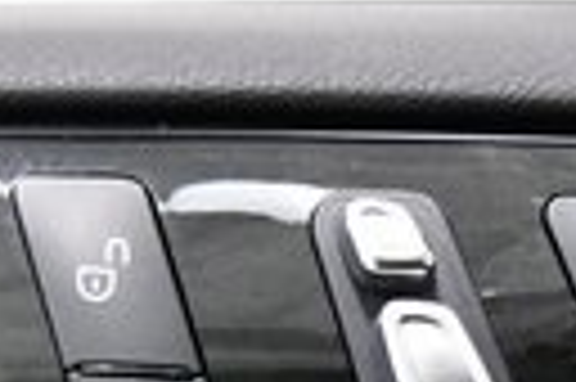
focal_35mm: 216
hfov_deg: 9.5
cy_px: 820
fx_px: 3452
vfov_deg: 6.1
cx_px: 27
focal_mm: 18
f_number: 3.5
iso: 3200
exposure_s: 1/125
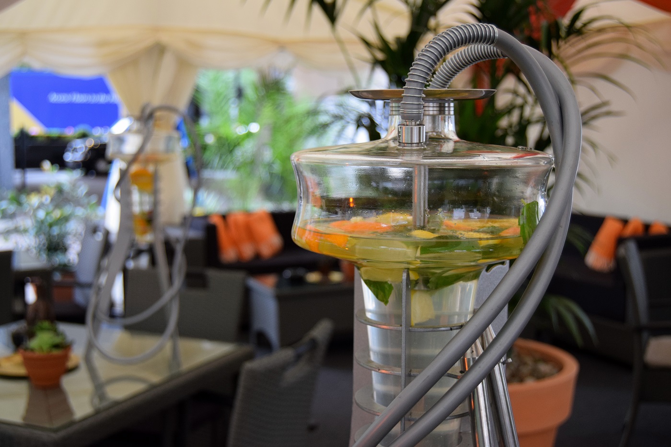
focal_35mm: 48
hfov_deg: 41.1
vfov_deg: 28.1
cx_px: 336
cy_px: 224
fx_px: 894
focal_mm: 32
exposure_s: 1/60
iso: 1000
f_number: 4.5
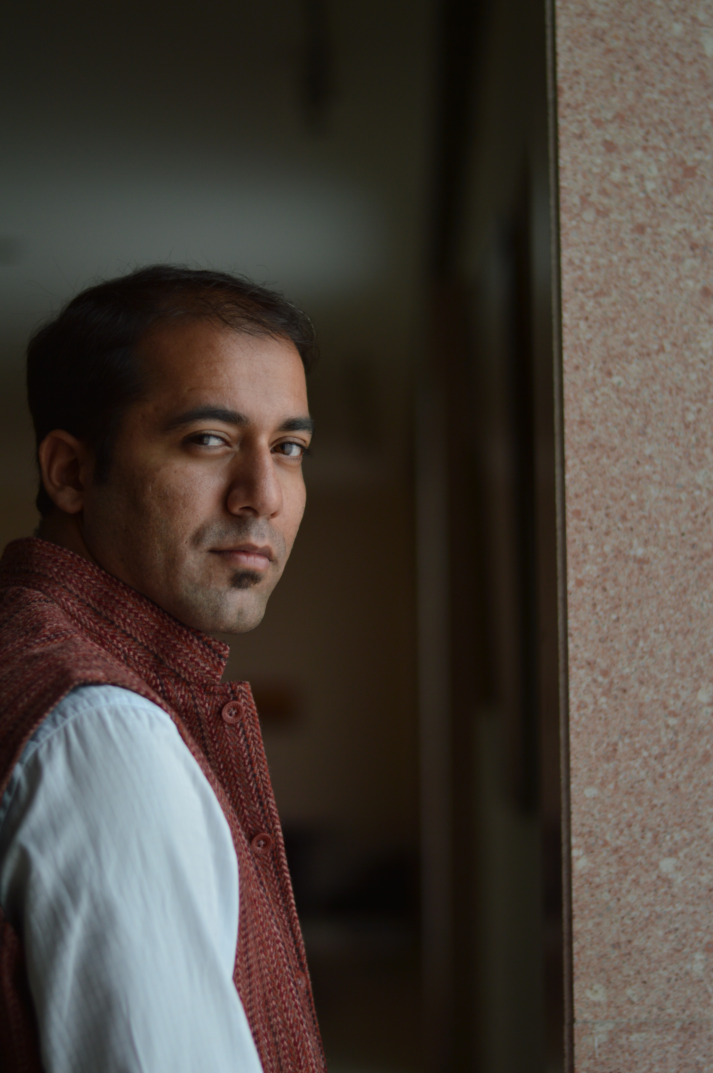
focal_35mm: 75
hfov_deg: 18.1
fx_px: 2232
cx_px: 356
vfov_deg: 27.0
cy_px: 536
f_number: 1.8
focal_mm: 50
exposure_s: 1/250
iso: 100
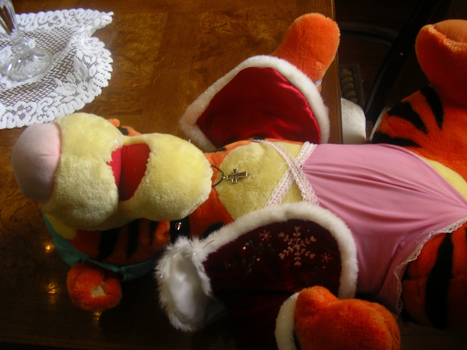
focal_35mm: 38
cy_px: 175
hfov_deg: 49.0
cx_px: 234
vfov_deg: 37.7
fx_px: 513
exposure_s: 1/20
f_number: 2.9
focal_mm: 5.8
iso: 100
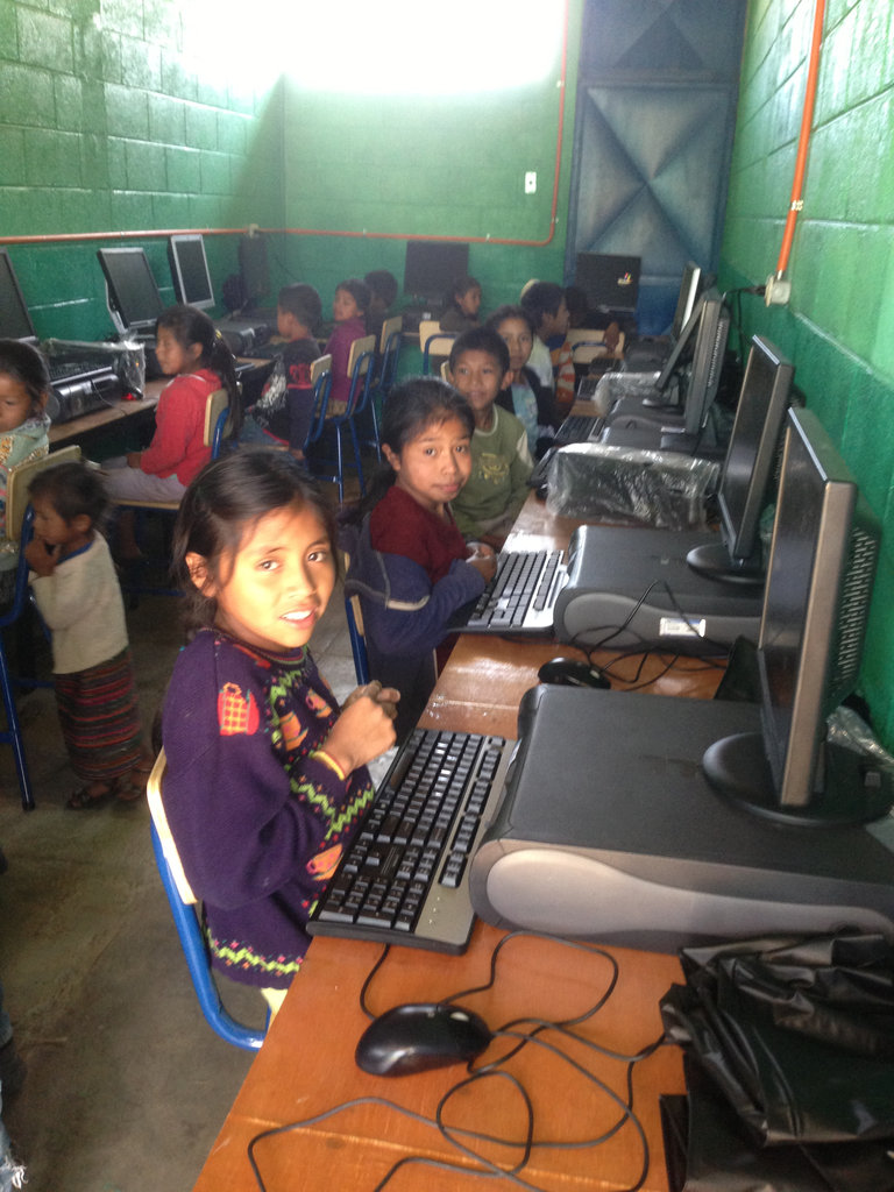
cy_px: 596
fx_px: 1136
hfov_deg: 42.9
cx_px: 447
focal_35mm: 33
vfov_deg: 55.4
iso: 160
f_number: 2.4
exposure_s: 1/20
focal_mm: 4.13
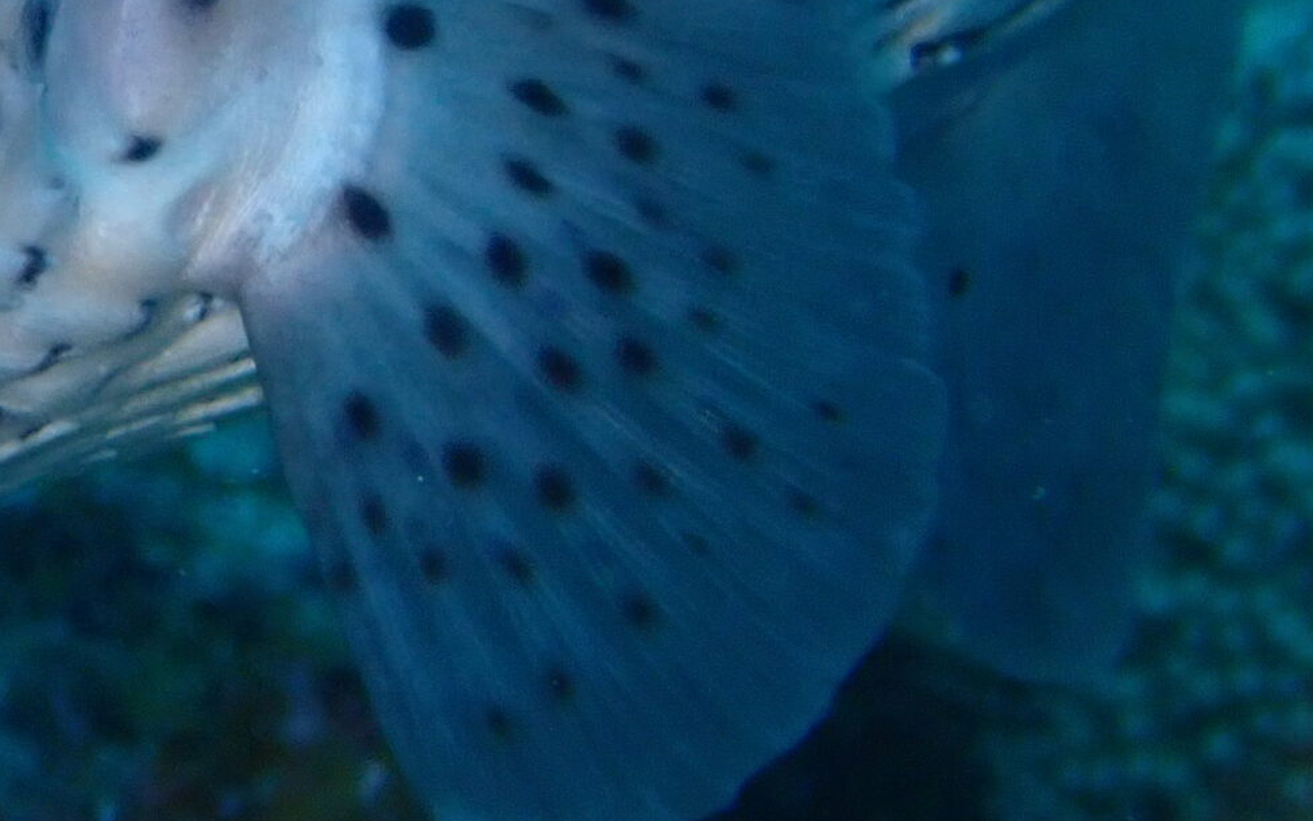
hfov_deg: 7.4
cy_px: -185
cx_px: -390
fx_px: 9983
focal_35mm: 279
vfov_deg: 4.7
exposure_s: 1/200
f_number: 6.3
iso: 320
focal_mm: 18
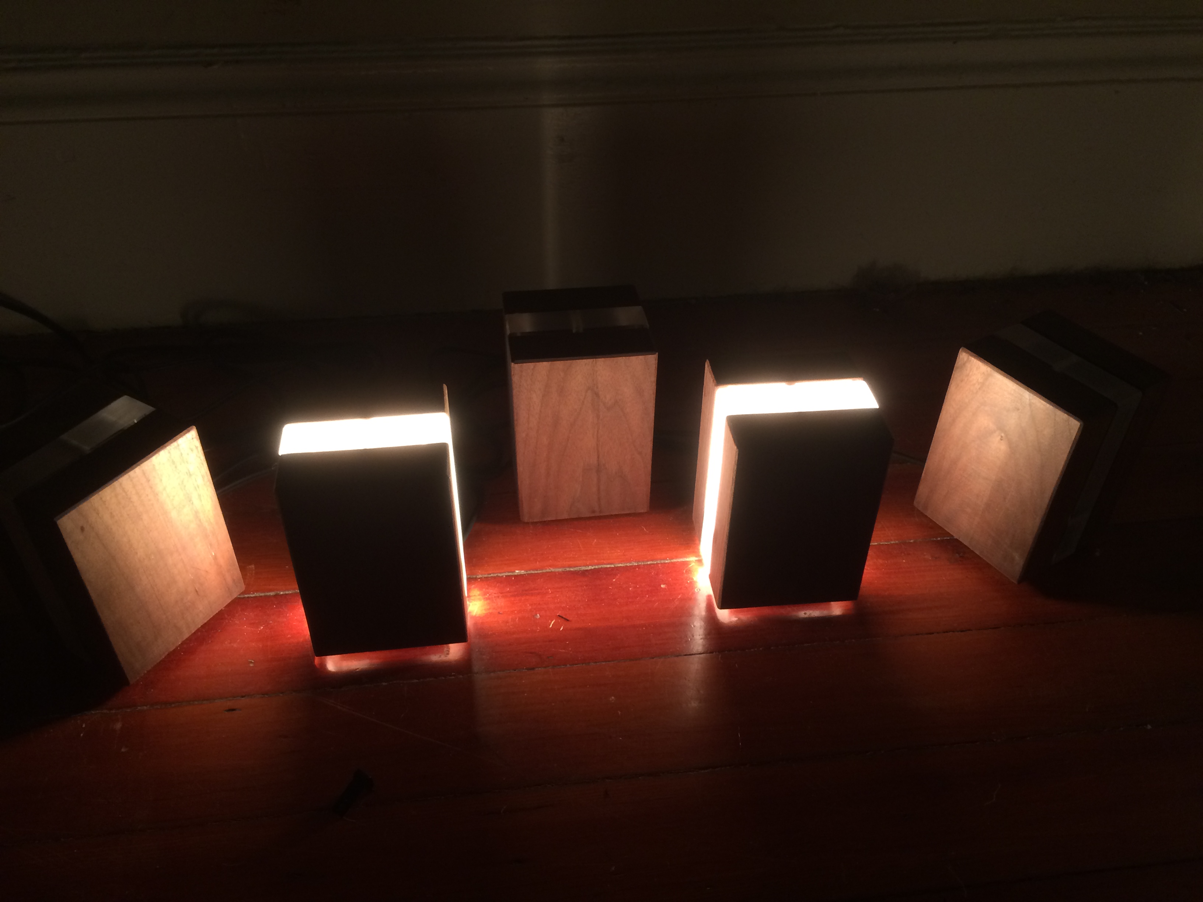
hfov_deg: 61.7
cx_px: 602
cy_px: 451
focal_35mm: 29
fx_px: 1008
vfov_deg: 48.2
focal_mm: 4.15
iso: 125
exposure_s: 1/30
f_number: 2.2
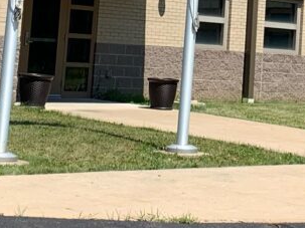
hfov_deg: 14.9
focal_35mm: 132
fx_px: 1163
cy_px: -68
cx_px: 239
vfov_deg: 11.0
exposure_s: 1/2075
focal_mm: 4.25
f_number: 1.8
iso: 25
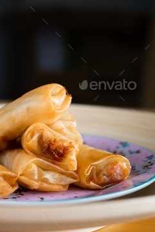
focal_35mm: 81
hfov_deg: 16.6
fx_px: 523
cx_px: 10
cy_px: 115
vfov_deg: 25.0
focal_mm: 50
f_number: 4
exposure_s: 1/60
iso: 500
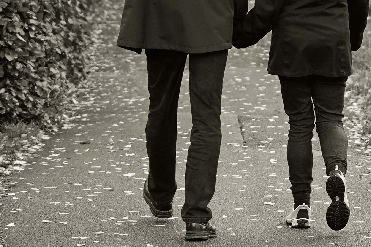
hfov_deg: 27.0
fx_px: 773
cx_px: 186
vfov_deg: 18.2
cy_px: 124
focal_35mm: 75
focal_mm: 75
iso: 1600
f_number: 4
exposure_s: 1/2000
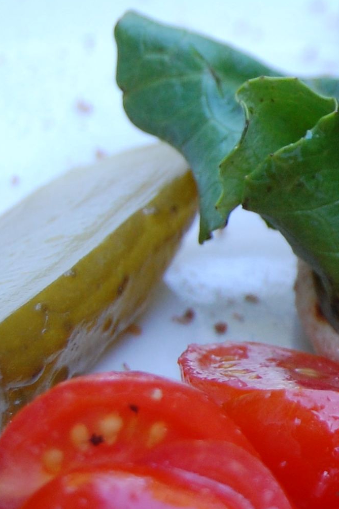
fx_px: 2542
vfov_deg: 11.4
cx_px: 598
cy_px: 299
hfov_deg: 7.4
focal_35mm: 180
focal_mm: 40
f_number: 5
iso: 500
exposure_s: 1/60
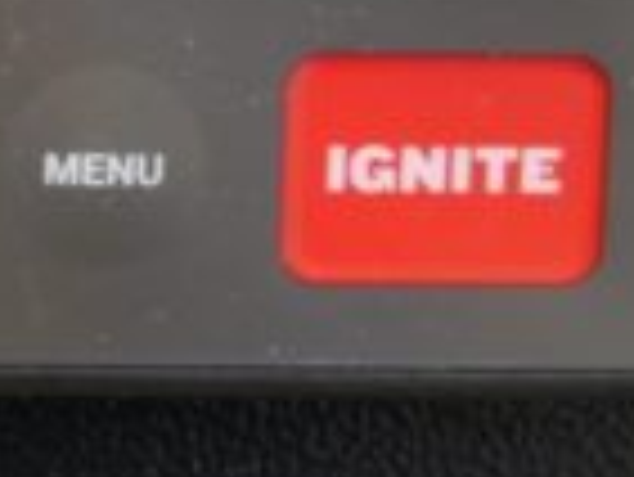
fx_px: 3428
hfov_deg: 9.9
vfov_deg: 7.9
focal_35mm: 187
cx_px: -555
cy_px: 18
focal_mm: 21
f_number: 4
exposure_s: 1/60
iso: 320
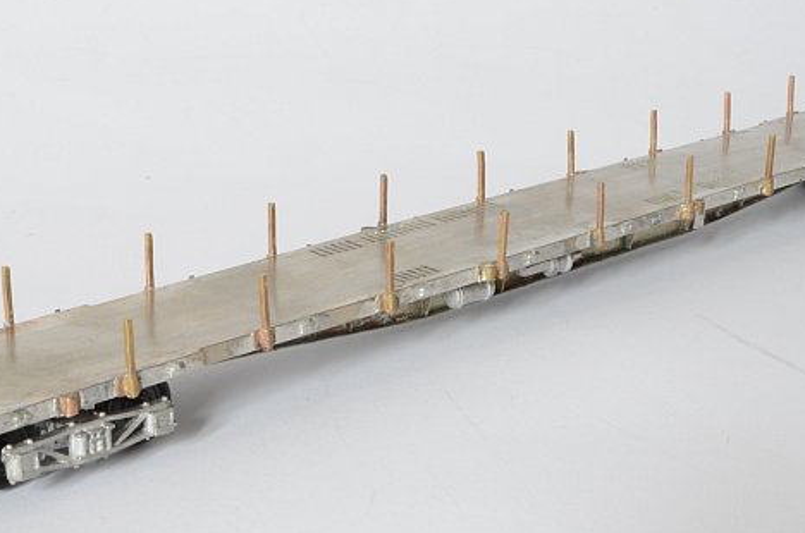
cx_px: 373
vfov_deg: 16.6
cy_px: 239
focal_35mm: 82
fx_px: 1830
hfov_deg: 24.8
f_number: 32
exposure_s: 10
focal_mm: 32
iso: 100
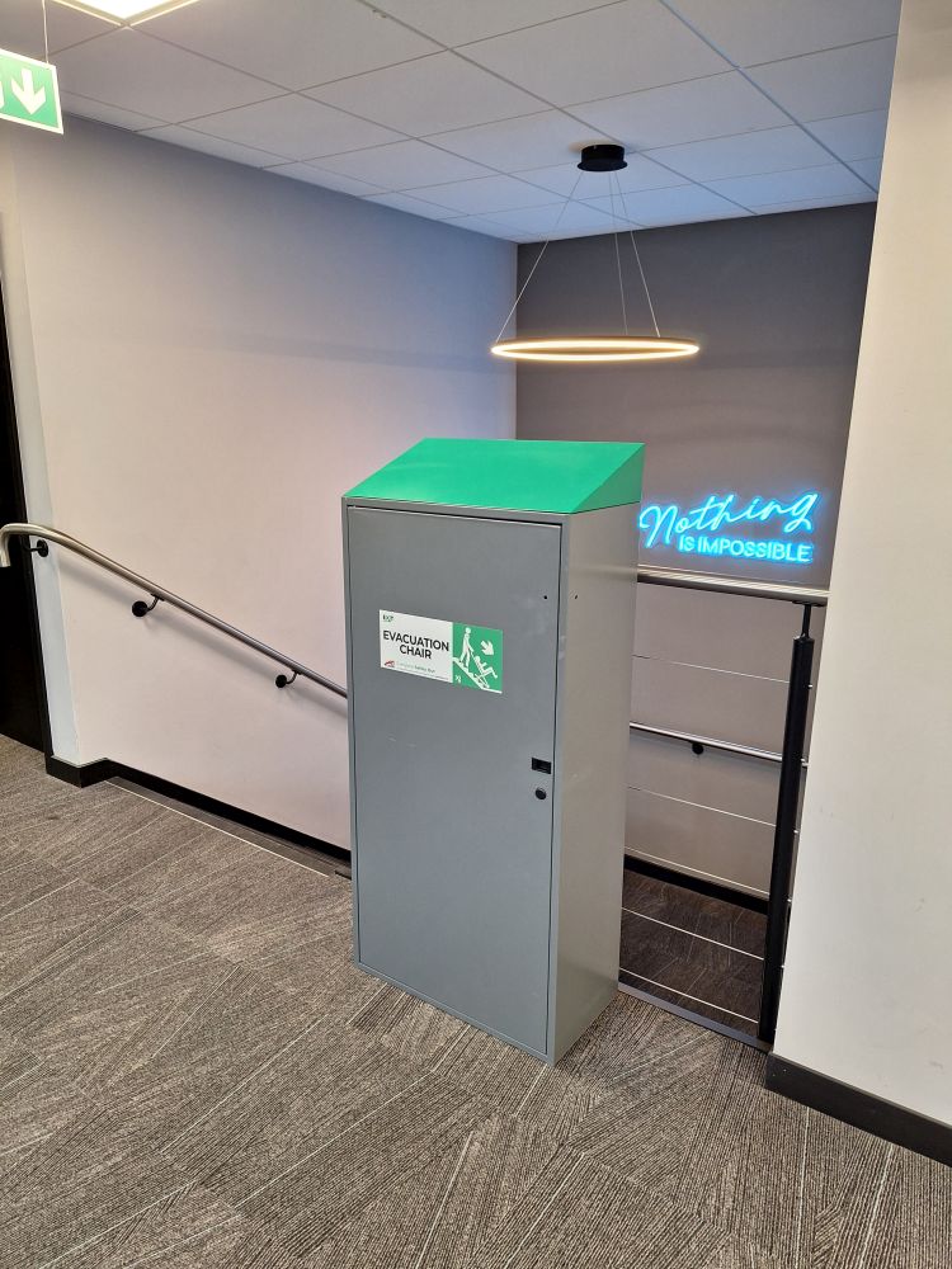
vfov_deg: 73.9
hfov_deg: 58.9
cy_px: 634
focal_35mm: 23
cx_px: 476
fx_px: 843
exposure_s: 1/50
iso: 160
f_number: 1.8
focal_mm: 5.54
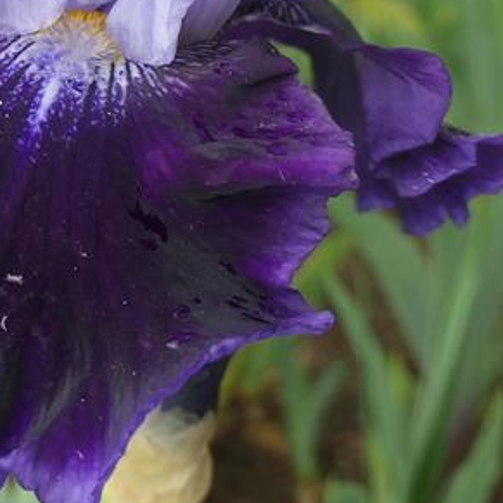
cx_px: 3
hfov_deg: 23.6
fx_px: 1151
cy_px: 25
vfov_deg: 23.8
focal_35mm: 70
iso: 200
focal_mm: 8.8
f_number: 3.3
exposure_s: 1/250
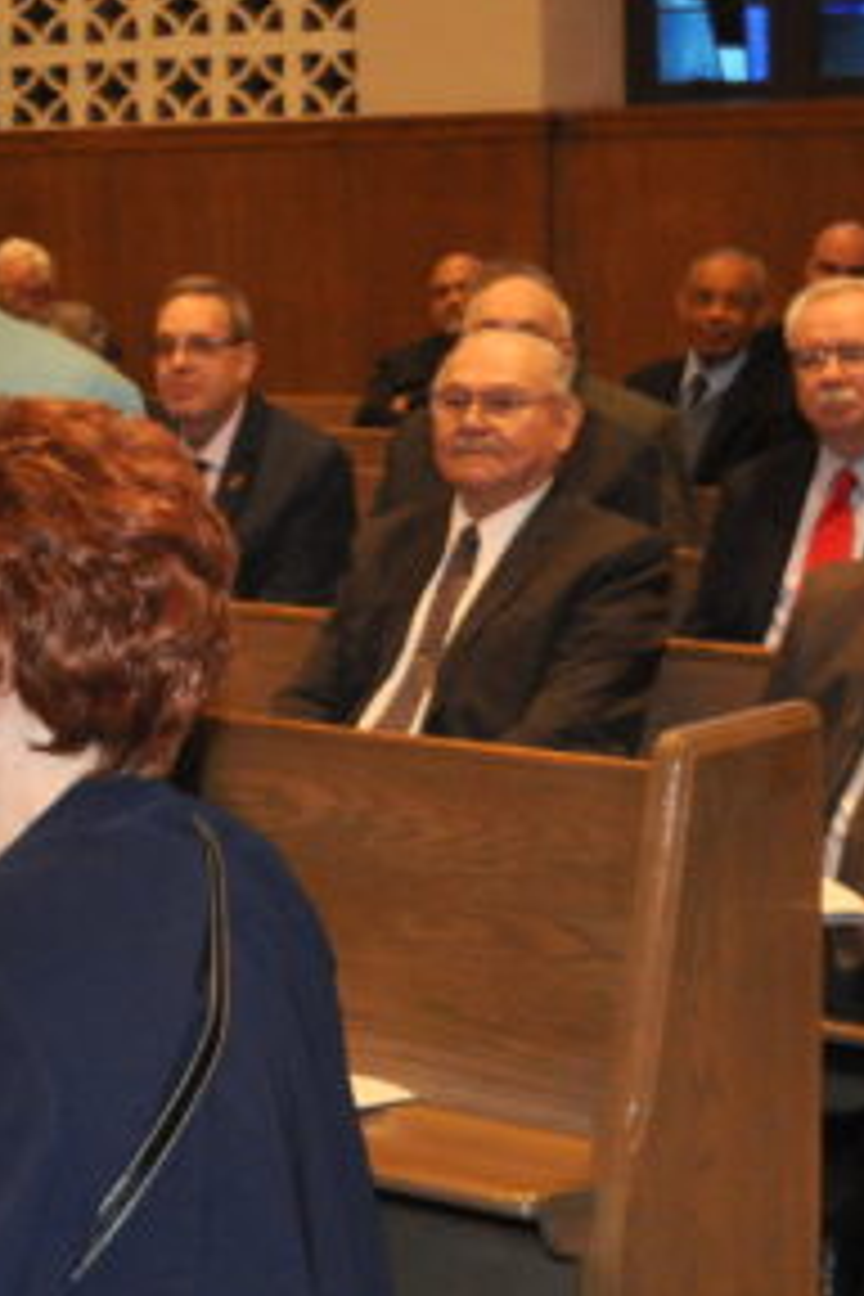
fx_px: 3744
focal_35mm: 104
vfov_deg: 19.6
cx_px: -238
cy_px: 657
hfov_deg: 12.8
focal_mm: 26
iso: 1600
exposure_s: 1/60
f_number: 5
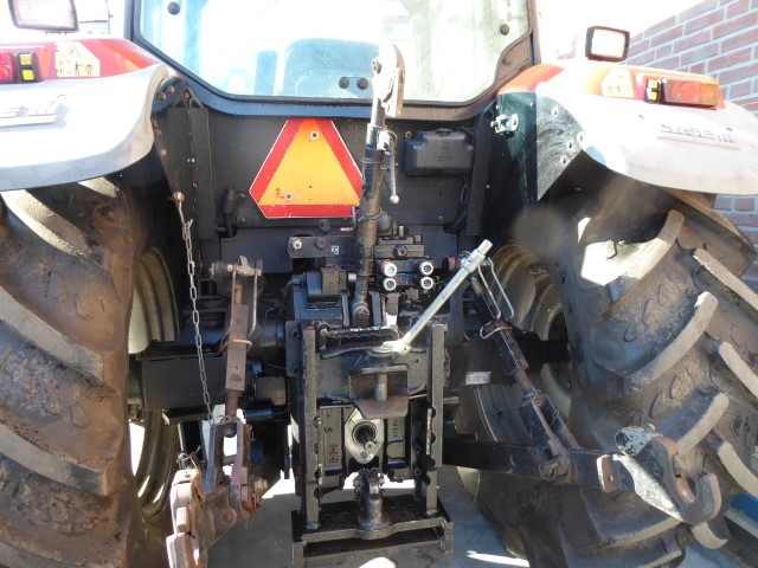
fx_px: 526
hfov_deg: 71.6
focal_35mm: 24
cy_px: 284
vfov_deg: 56.8
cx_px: 379
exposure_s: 1/50
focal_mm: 4.3
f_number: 3.3
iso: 100
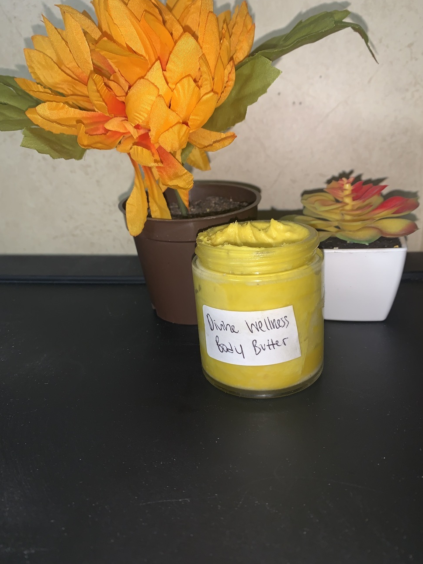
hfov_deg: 51.4
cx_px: 218
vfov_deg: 65.3
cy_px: 287
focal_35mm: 27
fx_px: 440
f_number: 1.8
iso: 25
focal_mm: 4.25
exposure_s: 1/6
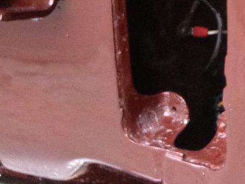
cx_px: 521
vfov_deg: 8.7
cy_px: -183
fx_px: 1140
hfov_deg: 11.0
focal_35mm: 161
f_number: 2.4
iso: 160
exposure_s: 1/20
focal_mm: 4.28
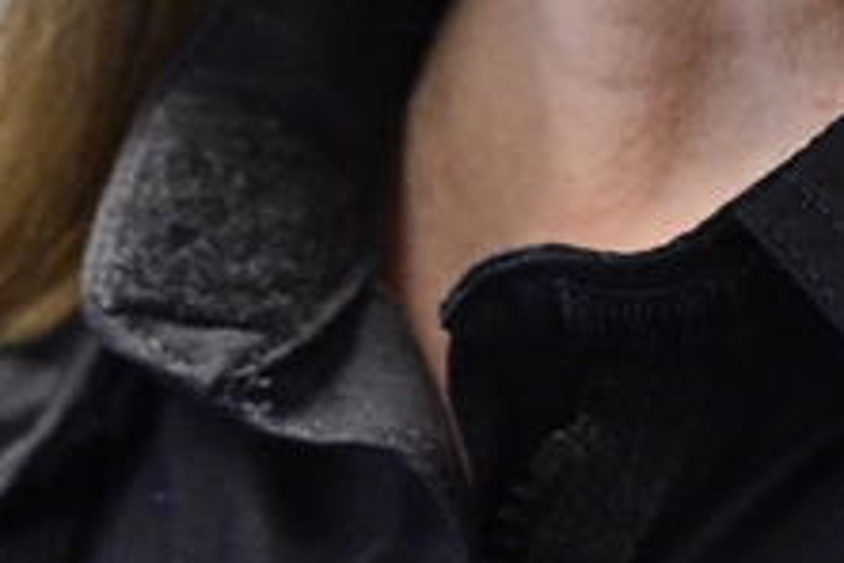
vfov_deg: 1.1
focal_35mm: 1224
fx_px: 28694
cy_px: -865
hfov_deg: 1.7
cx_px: 194
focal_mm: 200
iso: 2000
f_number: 3.5
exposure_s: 1/200
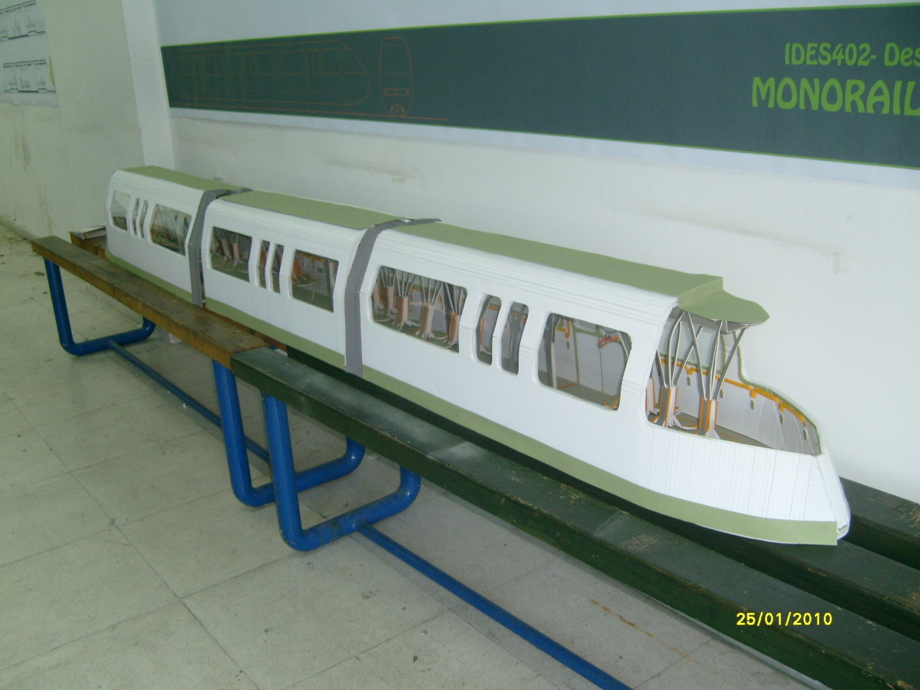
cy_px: 345
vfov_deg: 40.7
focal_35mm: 35
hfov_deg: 52.6
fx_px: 930
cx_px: 460
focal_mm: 5.8
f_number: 2.8
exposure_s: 1/45
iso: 100
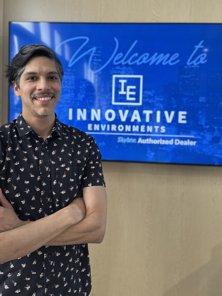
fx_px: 265
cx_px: 100
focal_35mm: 31
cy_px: 111
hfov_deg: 45.4
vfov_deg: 57.6
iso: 125
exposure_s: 1/60
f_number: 1.78
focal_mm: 6.86
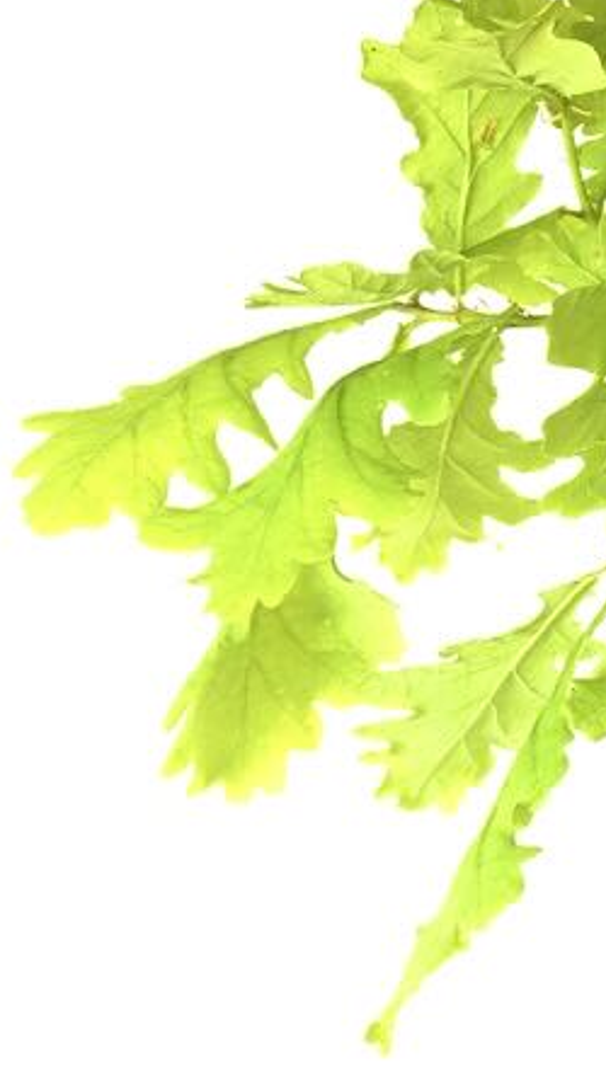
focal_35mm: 250
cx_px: 1028
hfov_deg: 4.8
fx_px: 7148
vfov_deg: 8.5
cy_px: 1369
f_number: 8
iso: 2000
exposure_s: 1/30
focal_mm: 55
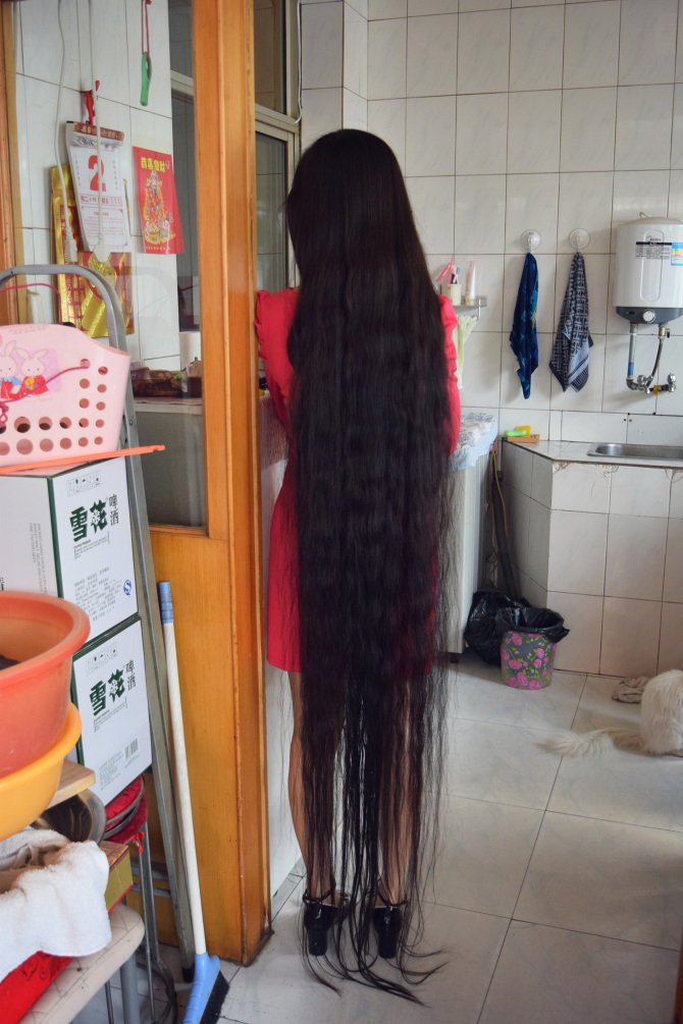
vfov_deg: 53.1
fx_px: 1024
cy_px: 512
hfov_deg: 36.9
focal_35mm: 36
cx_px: 342
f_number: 4
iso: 800
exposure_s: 1/60
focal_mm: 24
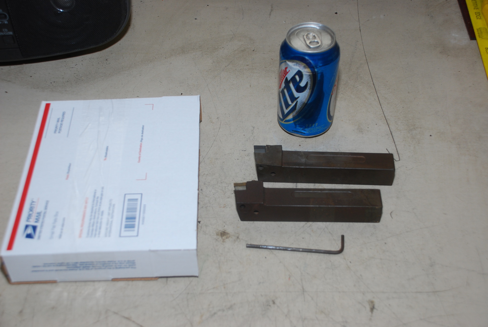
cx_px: 244
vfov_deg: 25.8
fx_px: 713
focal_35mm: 52
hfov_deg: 37.8
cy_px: 164
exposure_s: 1/60
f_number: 5
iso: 200
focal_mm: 35
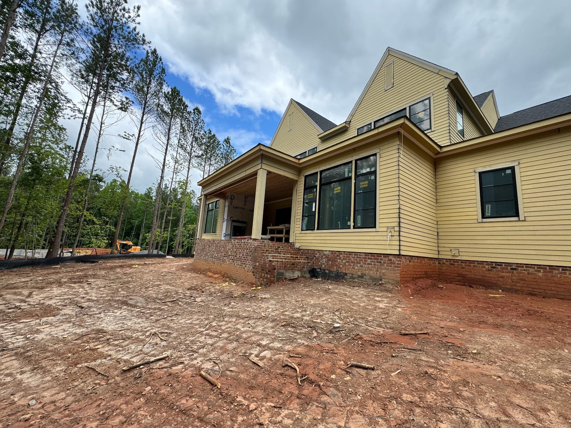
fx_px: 231
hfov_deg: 102.1
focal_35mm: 14
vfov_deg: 85.7
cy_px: 214
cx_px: 286
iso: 40
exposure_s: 1/515
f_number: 2.2
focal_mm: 2.22
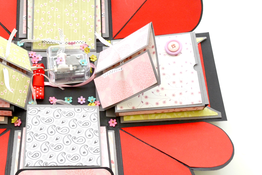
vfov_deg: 23.8
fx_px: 415
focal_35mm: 57
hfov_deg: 34.5
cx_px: 72
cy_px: 89
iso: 220
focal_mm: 20
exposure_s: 1/125
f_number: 5.6
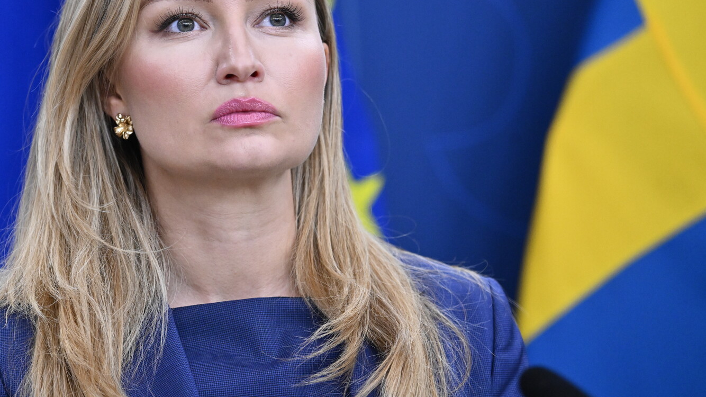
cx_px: 305
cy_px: 119
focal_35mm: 245
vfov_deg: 5.0
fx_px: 4586
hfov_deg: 8.8
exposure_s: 1/500
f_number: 5
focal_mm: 195
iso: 5000
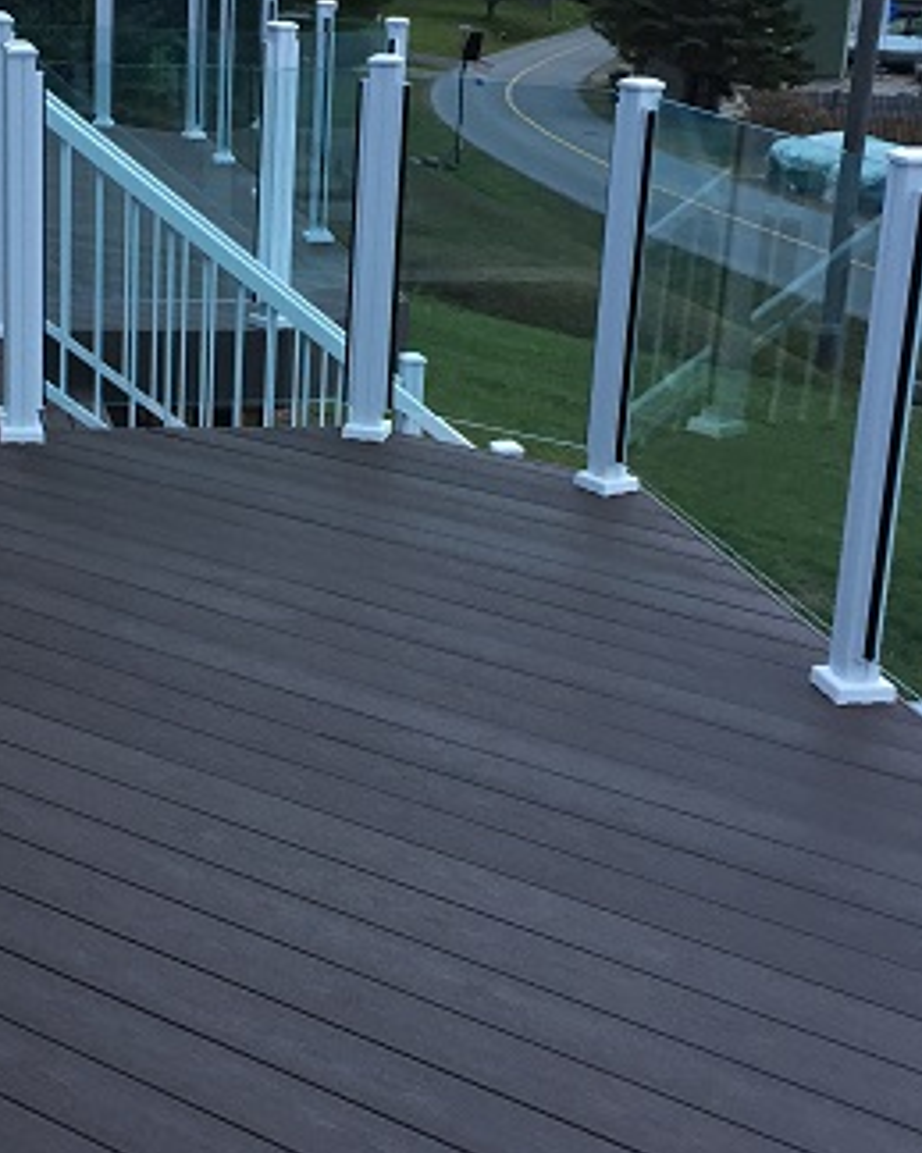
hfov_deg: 26.4
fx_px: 1945
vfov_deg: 32.9
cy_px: 464
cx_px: 263
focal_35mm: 57
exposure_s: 1/30
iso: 64
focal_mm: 4.15
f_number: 2.2
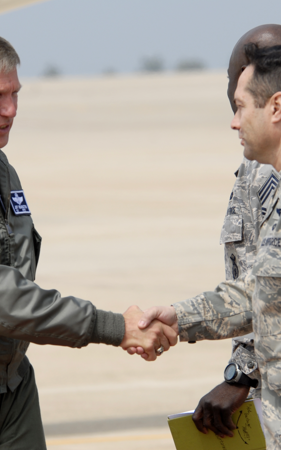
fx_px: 5611
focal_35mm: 458
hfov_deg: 2.9
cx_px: 119
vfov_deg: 4.6
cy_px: 225
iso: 100
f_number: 6.3
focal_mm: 200
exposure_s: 1/400
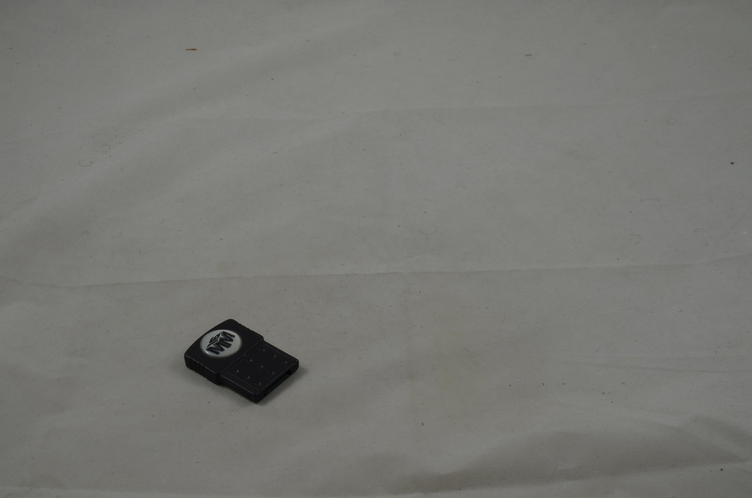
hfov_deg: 33.5
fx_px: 1251
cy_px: 249
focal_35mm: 60
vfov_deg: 22.5
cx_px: 376
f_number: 20
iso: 100
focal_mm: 40
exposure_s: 1/4
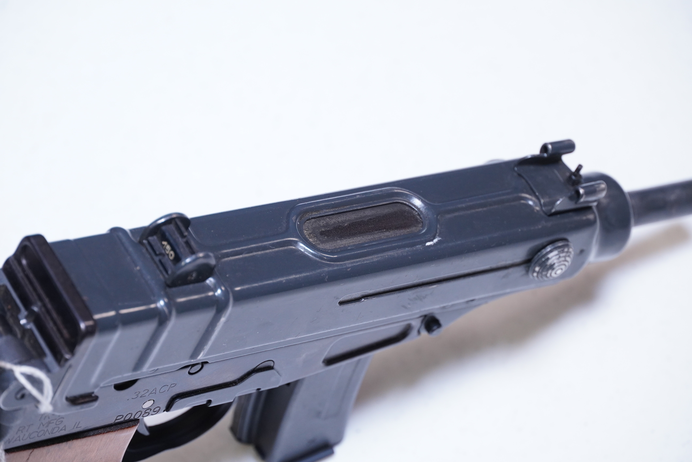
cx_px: 346
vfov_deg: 9.5
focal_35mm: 144
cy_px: 231
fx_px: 2769
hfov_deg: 14.2
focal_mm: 96
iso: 1000
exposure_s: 1/125
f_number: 5.6
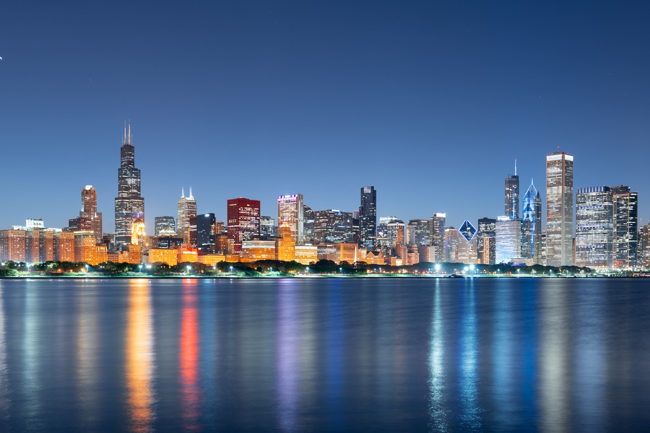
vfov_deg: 31.9
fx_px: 758
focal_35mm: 42
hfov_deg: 46.4
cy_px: 216
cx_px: 325
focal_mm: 42
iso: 100
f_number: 8
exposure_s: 30
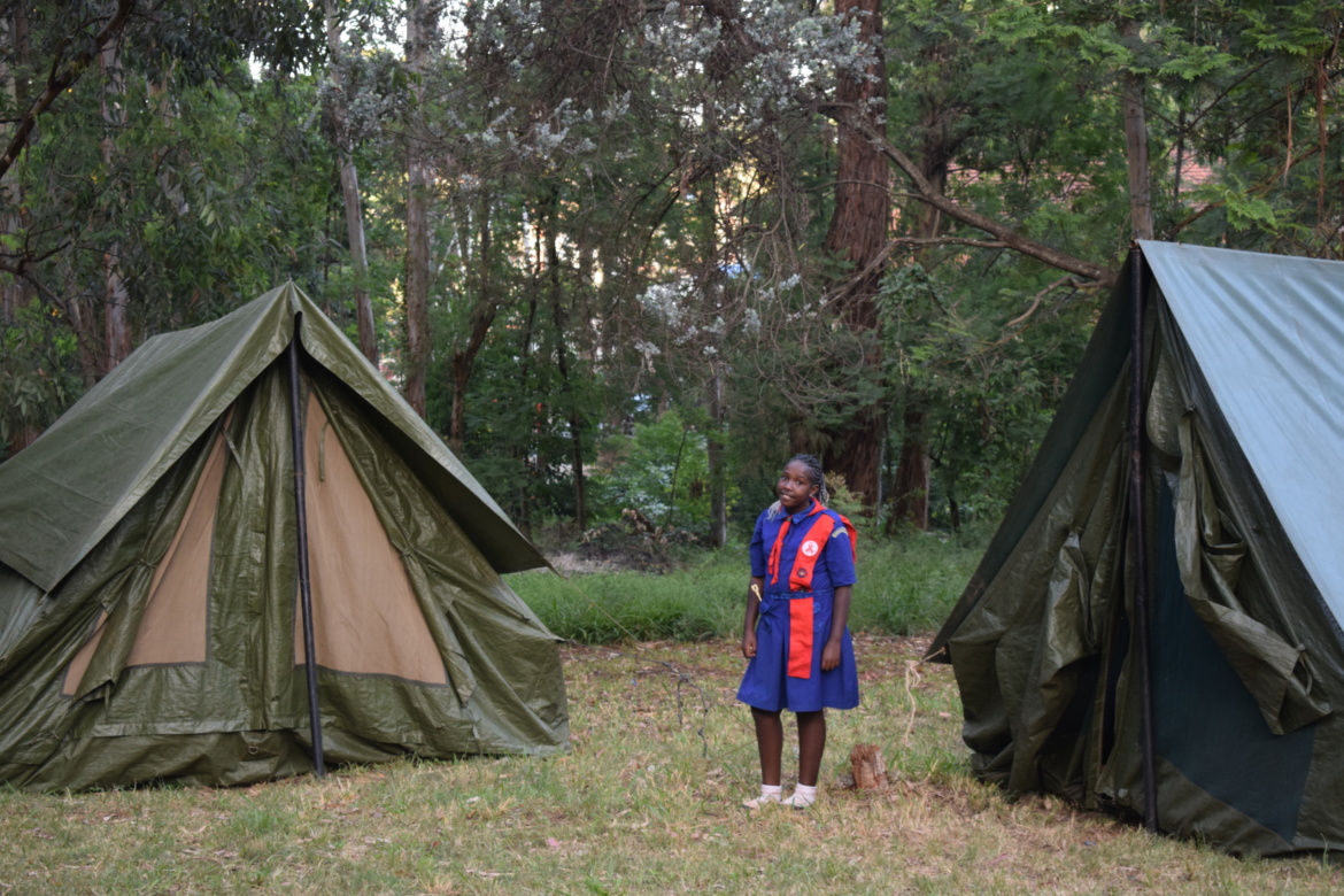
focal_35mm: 72
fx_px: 2688
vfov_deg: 18.9
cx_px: 672
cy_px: 448
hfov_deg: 28.1
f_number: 5.3
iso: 1100
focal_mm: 48
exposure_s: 1/125
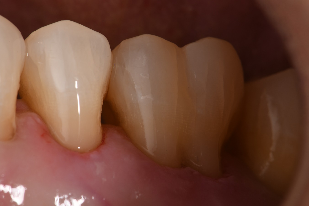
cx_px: 154
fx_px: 1347
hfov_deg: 13.1
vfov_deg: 8.7
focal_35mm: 157
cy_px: 103
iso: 200
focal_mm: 105
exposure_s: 1/160
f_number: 32
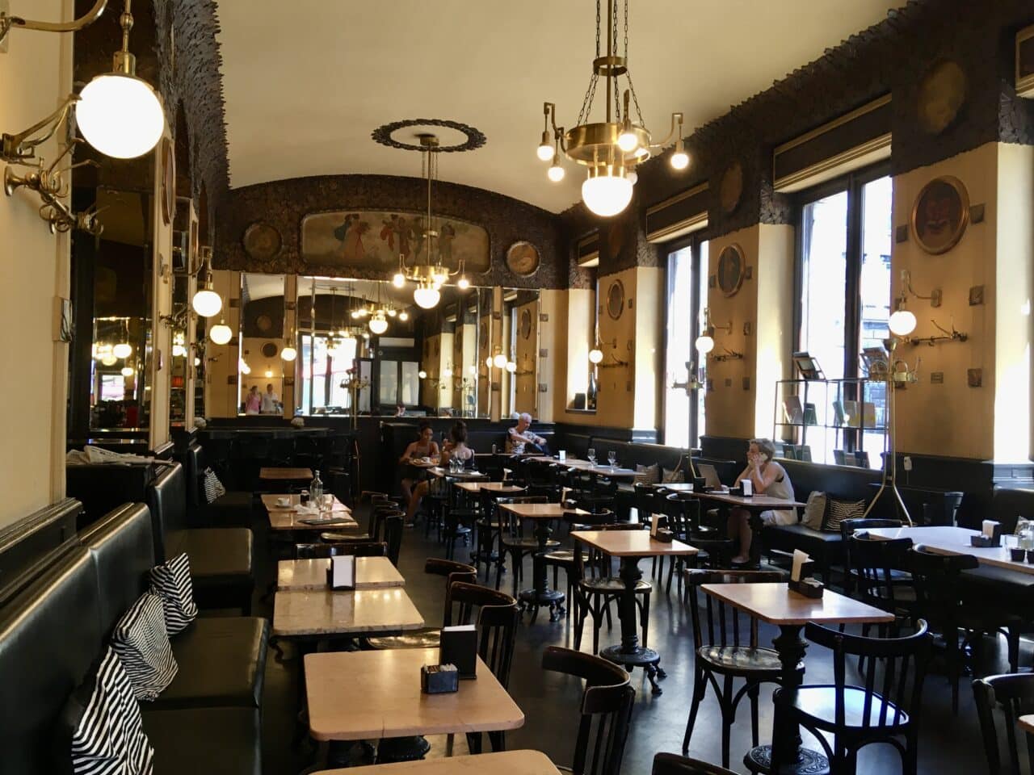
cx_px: 517
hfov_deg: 61.7
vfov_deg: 48.2
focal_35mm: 29
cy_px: 388
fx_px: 866
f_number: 2.2
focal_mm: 4.15
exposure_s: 1/33
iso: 50
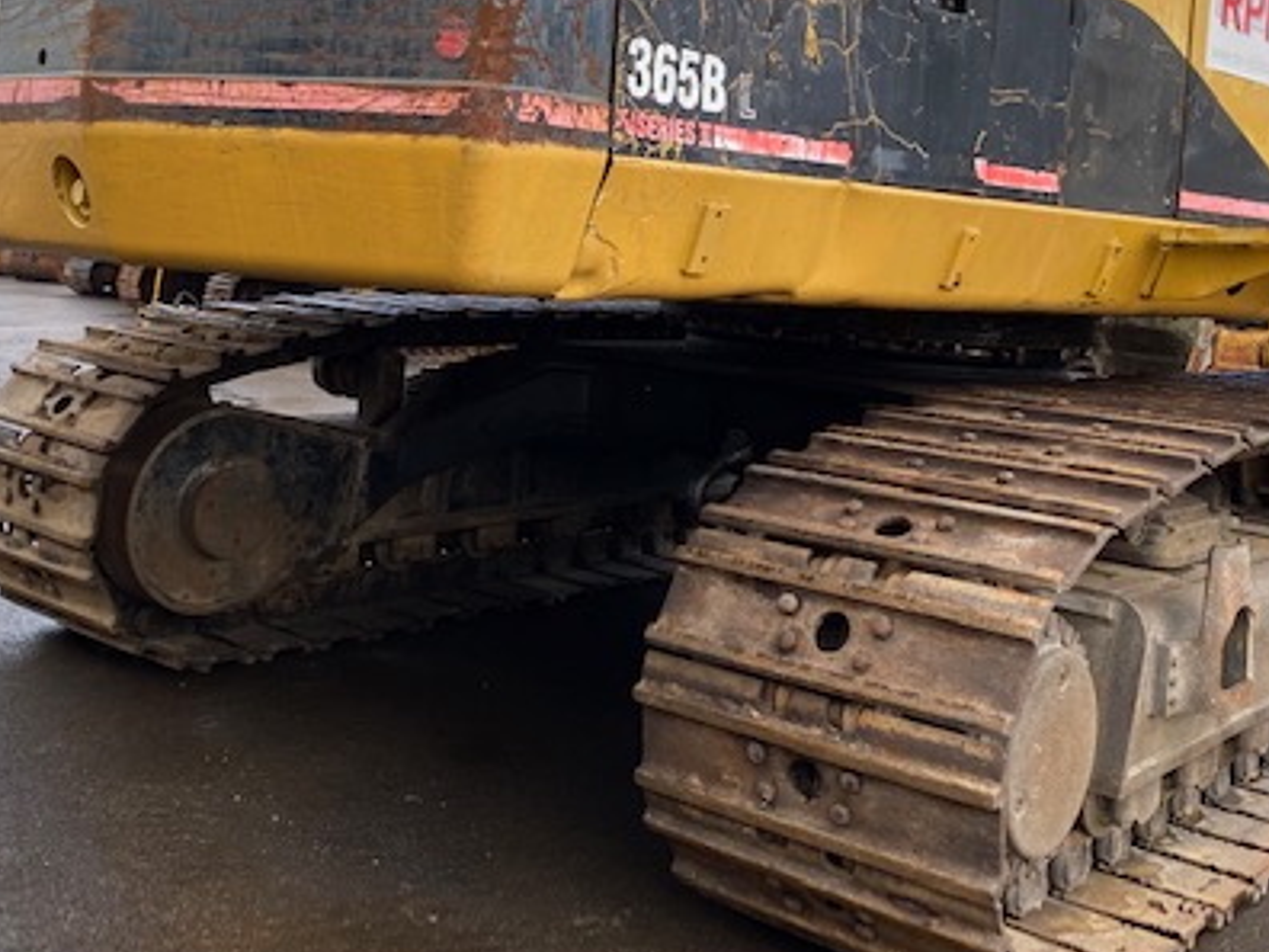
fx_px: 1540
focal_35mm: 42
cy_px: 231
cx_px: 602
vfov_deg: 33.6
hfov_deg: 44.8
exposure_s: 1/654
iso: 32
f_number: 1.8
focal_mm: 4.25
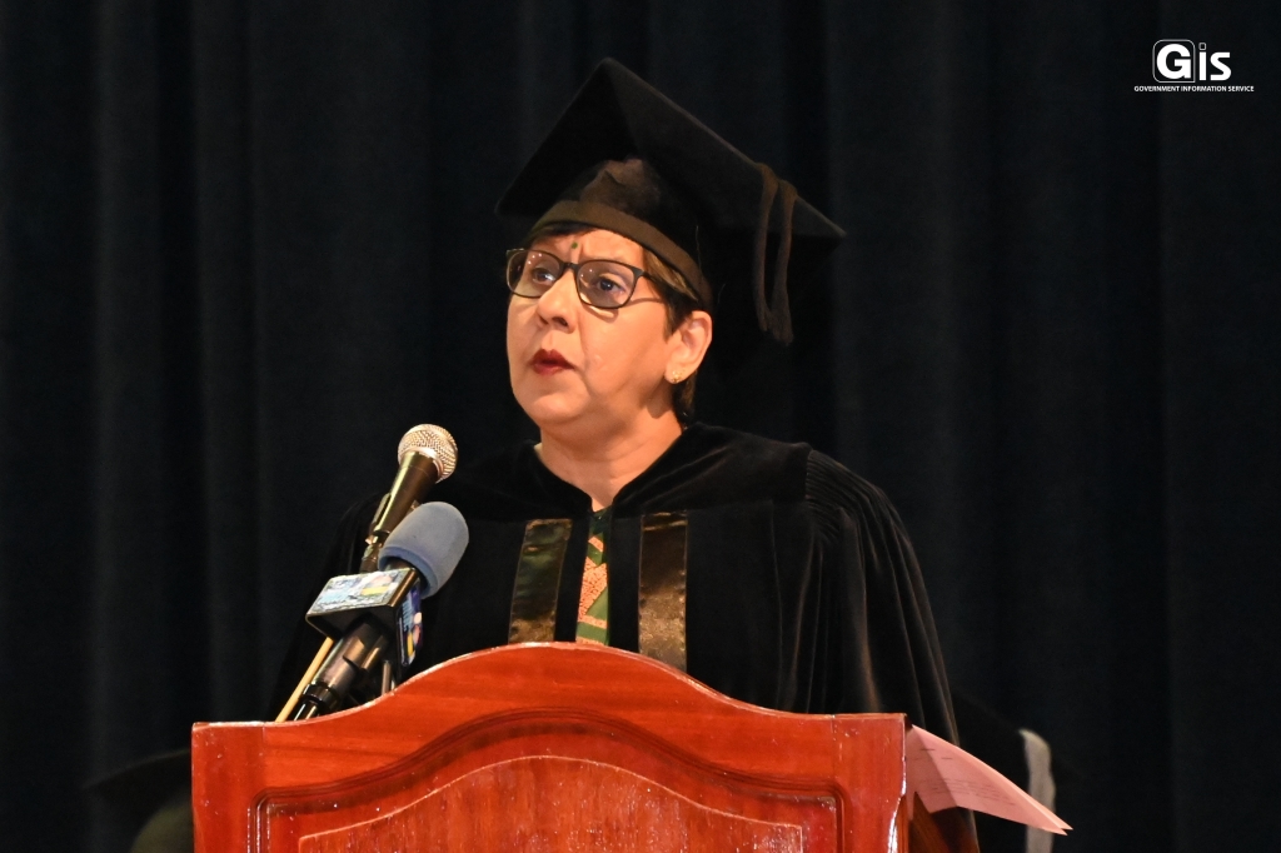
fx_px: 10671
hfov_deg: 6.9
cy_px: 426
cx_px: 640
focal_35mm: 300
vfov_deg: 4.6
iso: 16000
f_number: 8
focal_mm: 300
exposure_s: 1/200
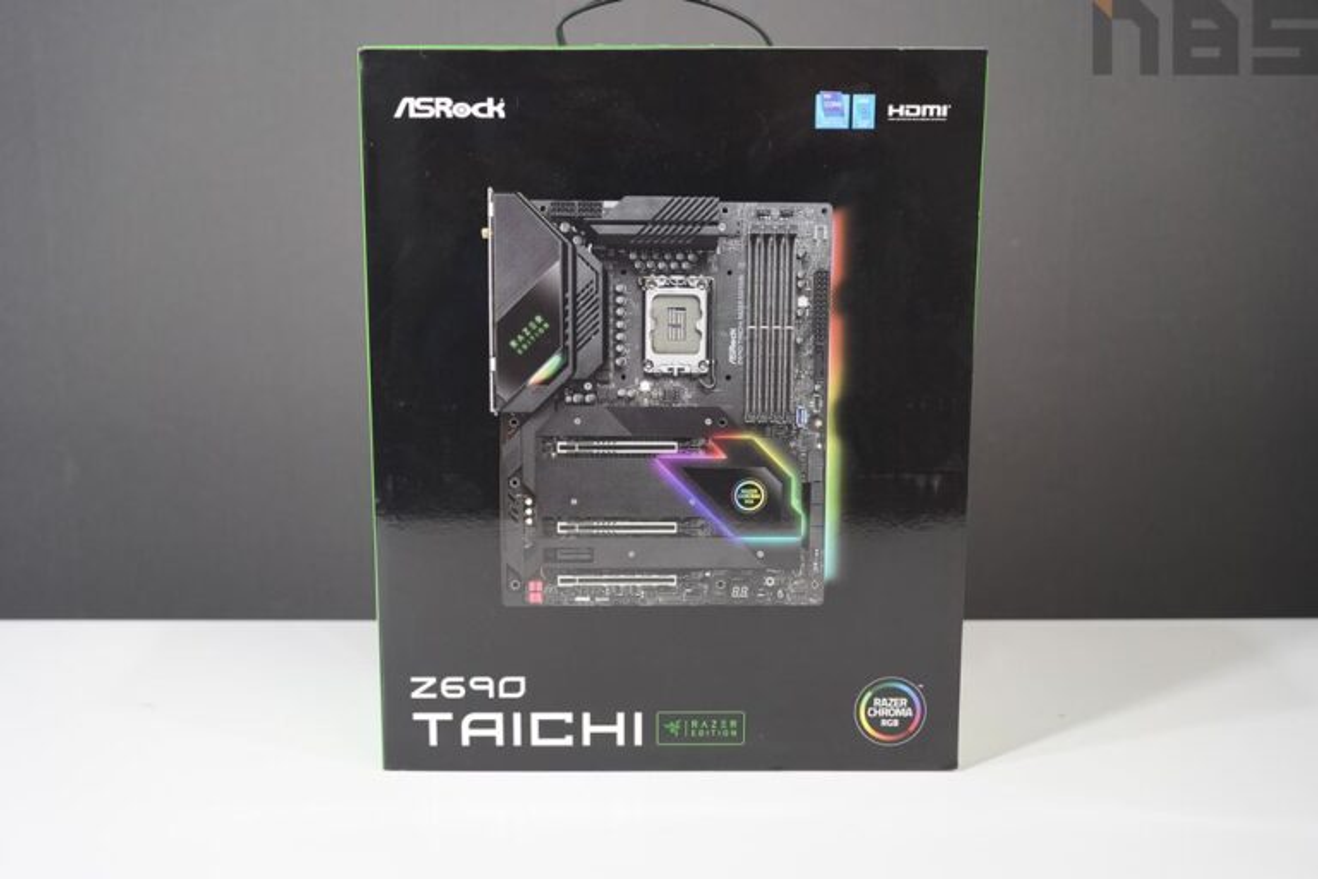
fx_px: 1464
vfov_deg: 33.4
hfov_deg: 48.5
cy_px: 440
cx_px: 659
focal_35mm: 40
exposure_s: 1/160
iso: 1600
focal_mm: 40
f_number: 4.5
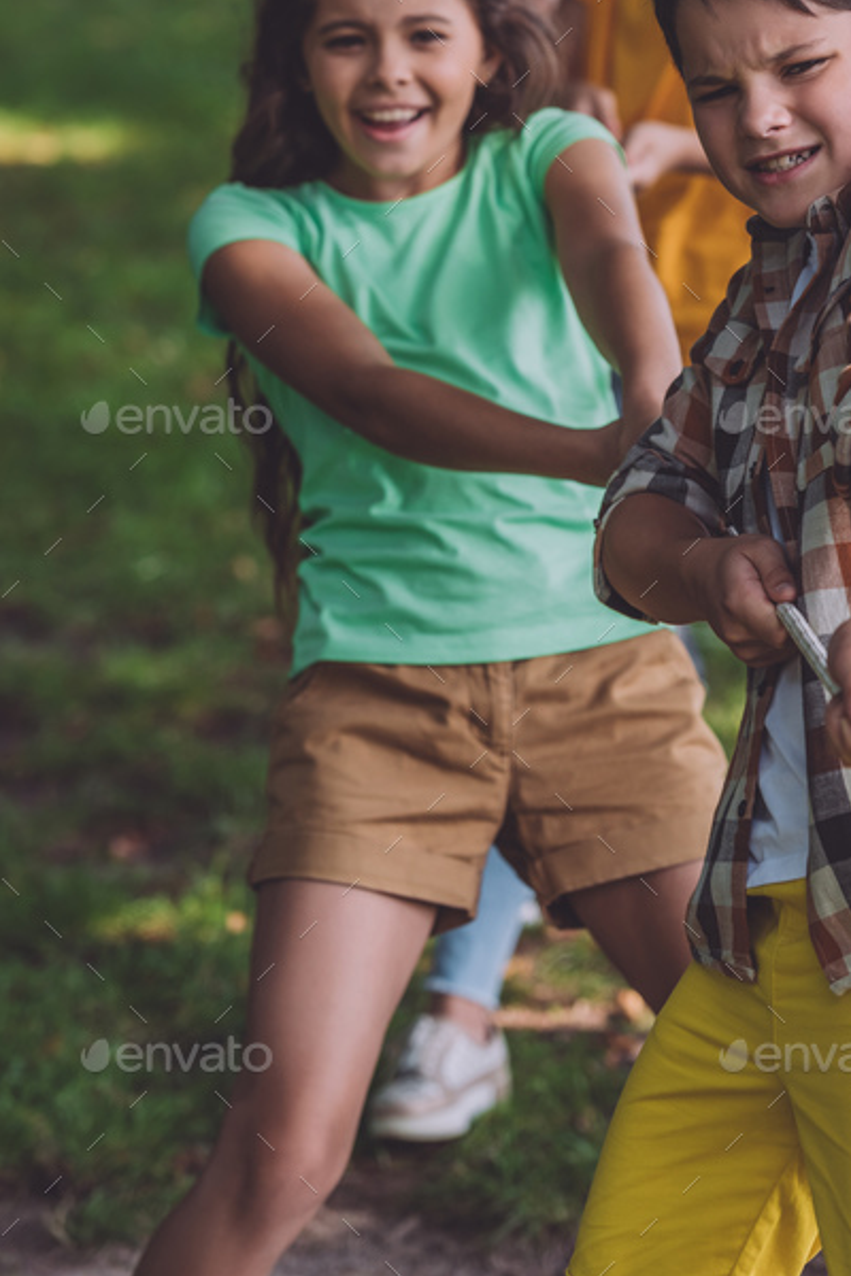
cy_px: 402
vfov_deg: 12.0
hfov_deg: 8.0
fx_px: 6063
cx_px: 489
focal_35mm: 171
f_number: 4
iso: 100
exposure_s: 1/500
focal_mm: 116
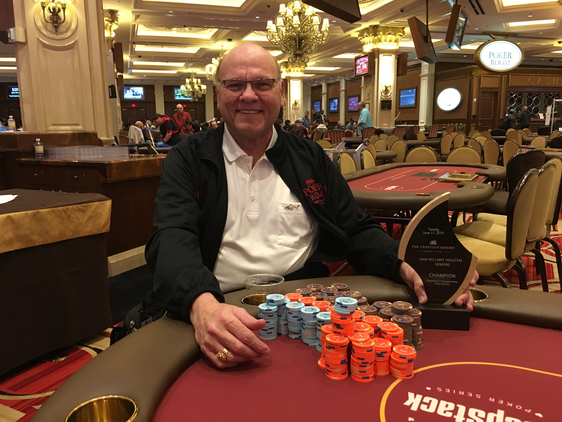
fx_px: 471
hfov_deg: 61.7
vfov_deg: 48.2
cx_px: 281
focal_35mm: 29
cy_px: 211
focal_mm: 4.15
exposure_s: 1/20
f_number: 2.2
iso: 200
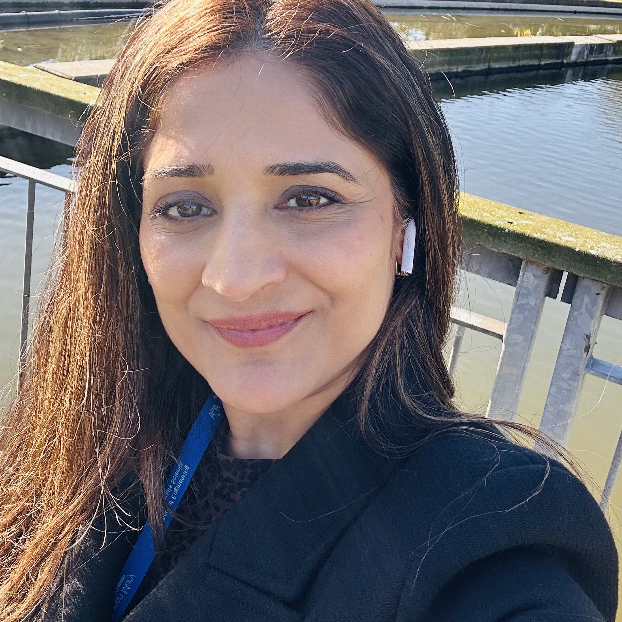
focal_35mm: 43
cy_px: 238
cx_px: 299
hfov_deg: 39.2
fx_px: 874
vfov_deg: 38.9
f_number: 1.9
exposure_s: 1/210
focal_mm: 2.69
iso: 25
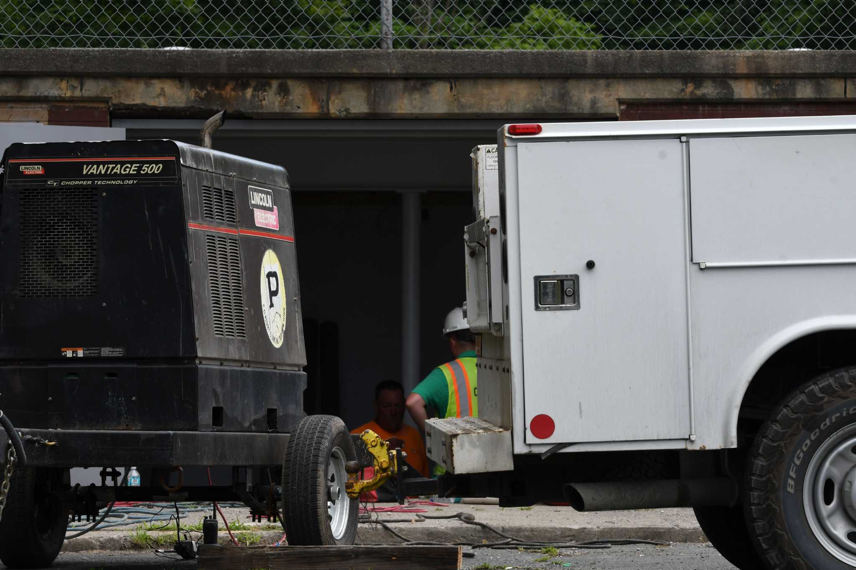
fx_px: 4278
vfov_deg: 7.6
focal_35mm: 180
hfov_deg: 11.4
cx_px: 428
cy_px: 285
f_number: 9
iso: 320
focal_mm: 120
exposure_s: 1/400
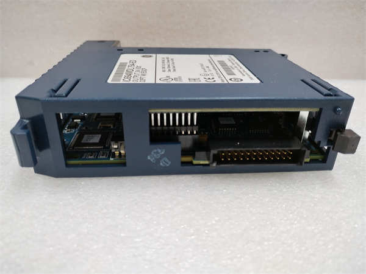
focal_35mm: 26
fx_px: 275
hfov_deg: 67.3
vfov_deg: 53.1
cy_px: 137
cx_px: 183
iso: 239
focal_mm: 4.75
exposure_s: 1/33.3
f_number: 1.8
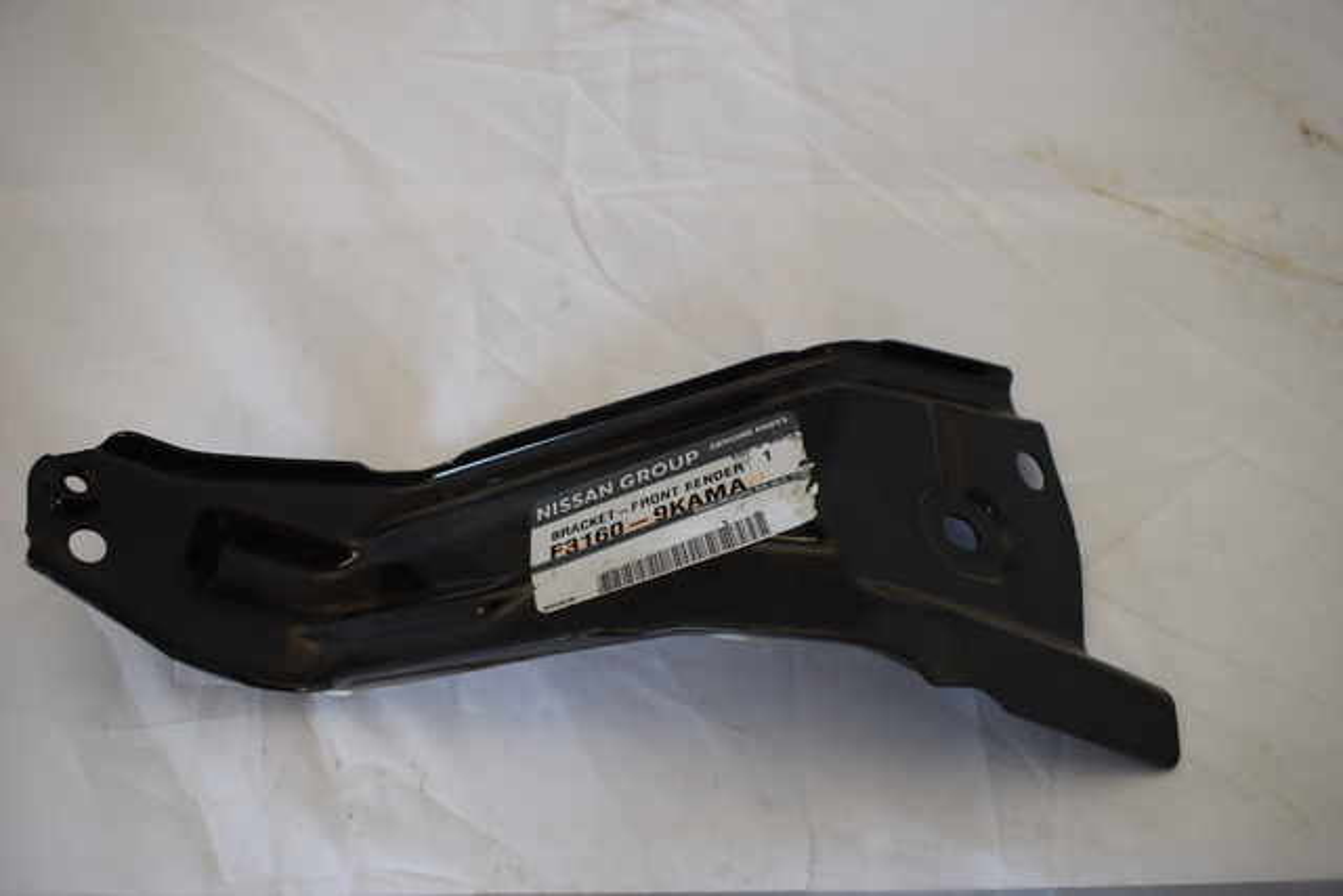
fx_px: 1399
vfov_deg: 35.5
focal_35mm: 38
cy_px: 448
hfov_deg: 51.3
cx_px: 672
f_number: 5.6
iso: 400
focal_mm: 25
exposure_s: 1/125
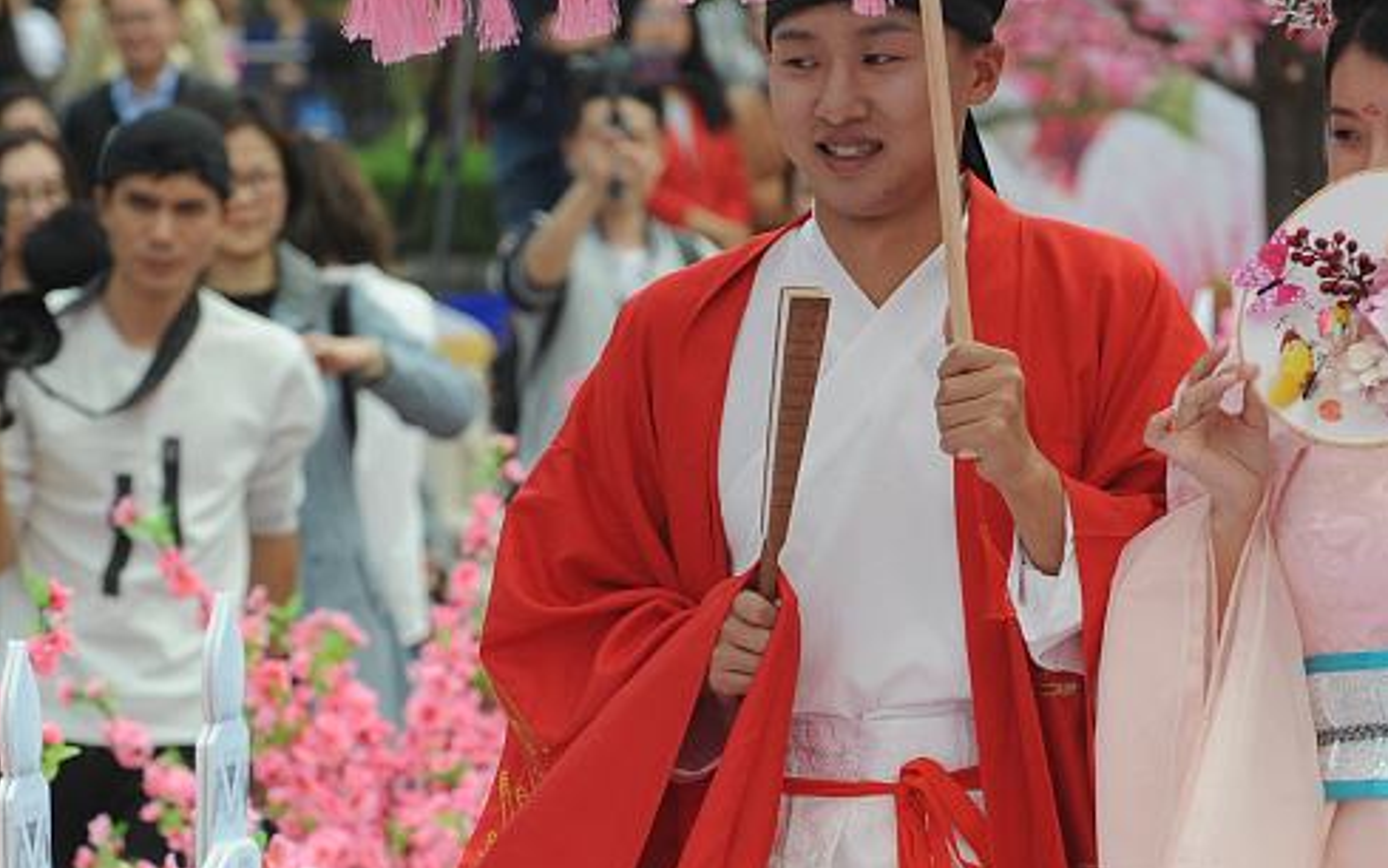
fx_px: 11352
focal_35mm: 300
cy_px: 695
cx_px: 747
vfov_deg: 4.4
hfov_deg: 7.0
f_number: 6.3
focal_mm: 120
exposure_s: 1/400
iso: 320
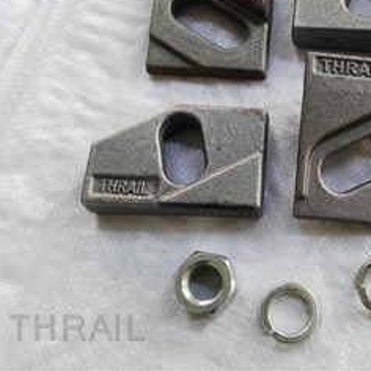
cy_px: 137
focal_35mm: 42
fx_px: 509
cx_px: 300
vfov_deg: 39.7
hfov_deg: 38.4
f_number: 2
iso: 84
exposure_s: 1/33
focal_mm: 2.96
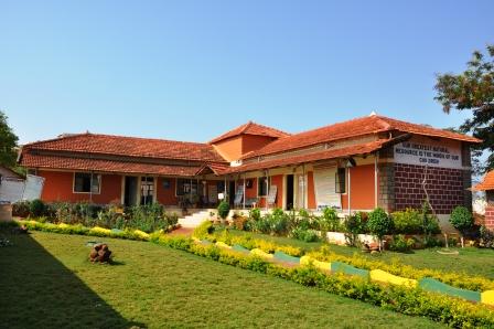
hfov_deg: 67.4
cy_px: 164
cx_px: 247
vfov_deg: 47.9
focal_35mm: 27
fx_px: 370
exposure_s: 1/160
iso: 200
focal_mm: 18
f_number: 13
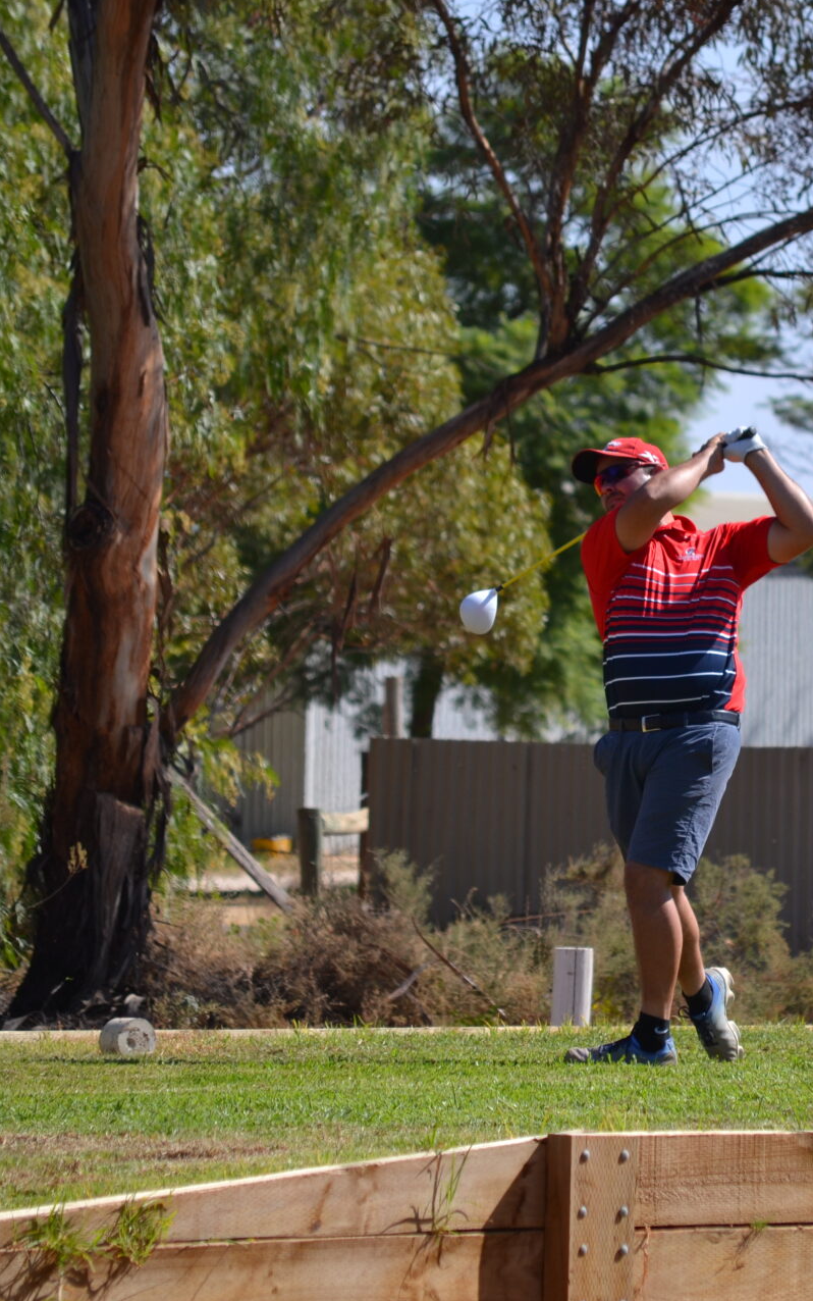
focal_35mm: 460
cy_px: 649
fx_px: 16300
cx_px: 684
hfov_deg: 2.9
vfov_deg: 4.6
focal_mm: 200
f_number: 5.6
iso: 110
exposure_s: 1/500
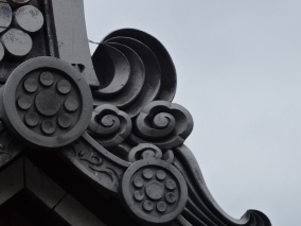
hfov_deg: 4.1
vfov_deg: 3.1
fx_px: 4148
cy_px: -5
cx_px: -35
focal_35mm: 477
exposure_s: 1/250
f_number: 6.3
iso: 100
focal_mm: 36.24
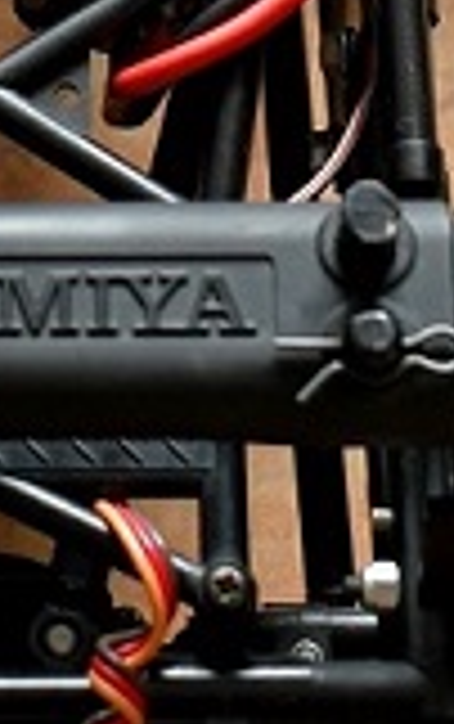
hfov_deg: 9.4
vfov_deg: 14.6
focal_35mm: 138
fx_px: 2725
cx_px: -20
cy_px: -180
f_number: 4.5
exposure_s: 1/50
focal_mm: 20
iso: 400
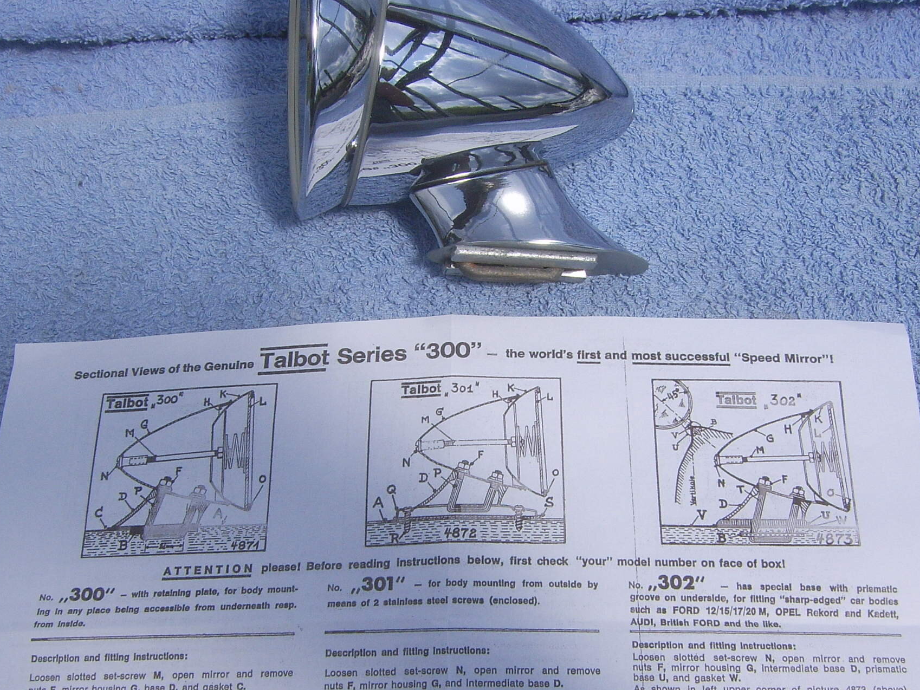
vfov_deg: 25.2
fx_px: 1542
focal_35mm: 58
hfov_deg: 33.2
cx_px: 503
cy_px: 383
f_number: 6.4
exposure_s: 1/640
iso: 50
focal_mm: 7.8
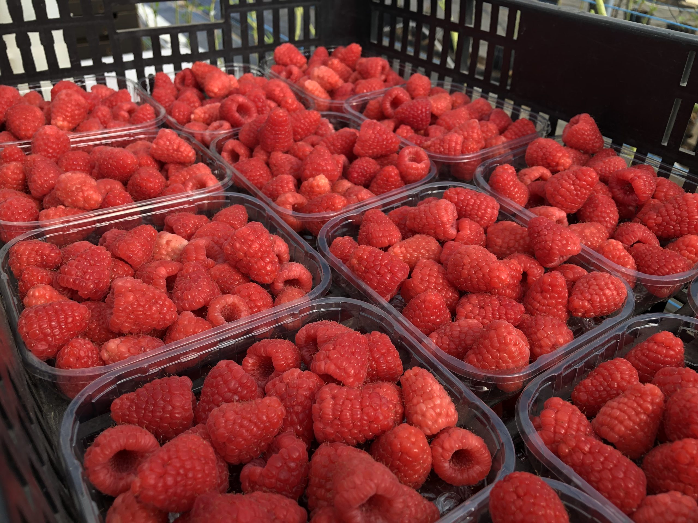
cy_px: 262
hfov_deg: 63.4
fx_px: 565
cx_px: 349
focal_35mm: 28
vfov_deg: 49.7
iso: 20
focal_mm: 3.99
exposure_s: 1/124
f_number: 1.8
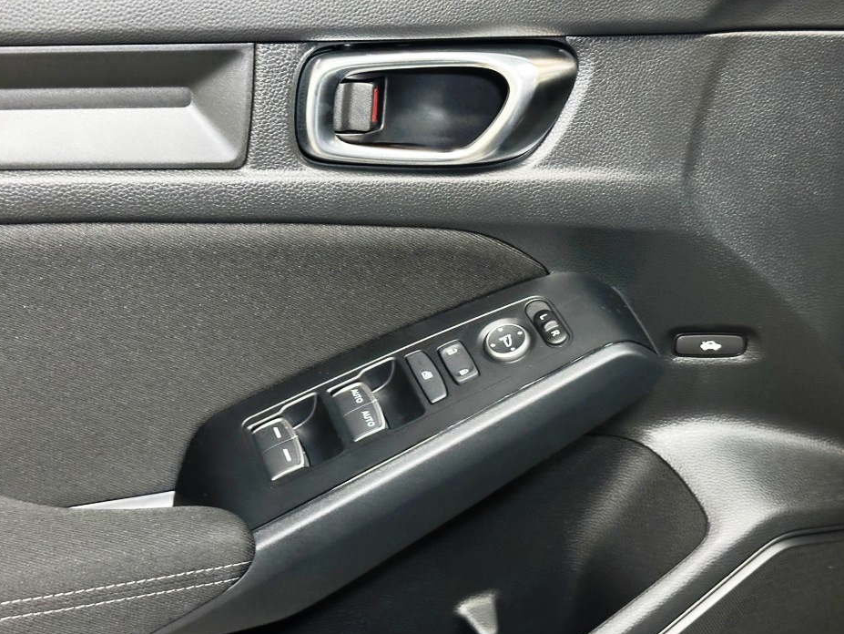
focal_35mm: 53
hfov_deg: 36.1
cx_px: 387
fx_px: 1293
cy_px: 303
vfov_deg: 27.5
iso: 640
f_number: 1.78
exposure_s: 1/30
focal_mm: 6.86
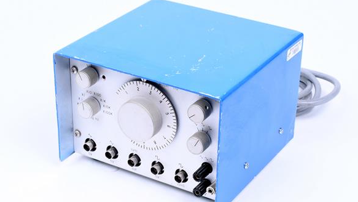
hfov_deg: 37.8
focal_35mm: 55
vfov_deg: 21.8
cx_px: 183
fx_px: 522
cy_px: 108
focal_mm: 34
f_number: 13
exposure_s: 1/200
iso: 200
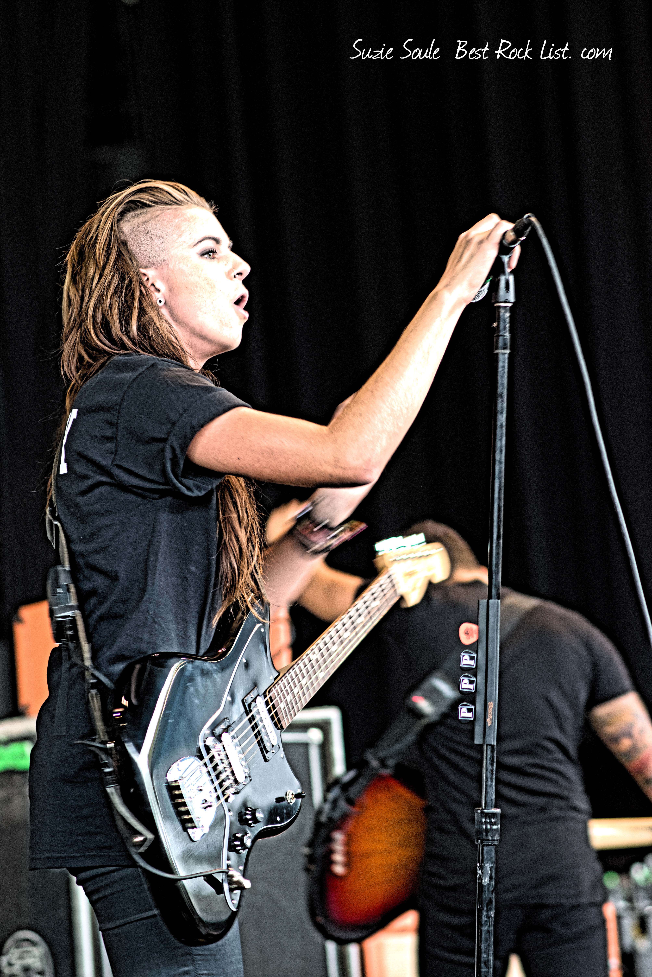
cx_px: 326
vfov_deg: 16.1
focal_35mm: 128
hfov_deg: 10.8
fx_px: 3460
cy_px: 488
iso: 800
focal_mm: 85
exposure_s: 1/60
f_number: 2.8
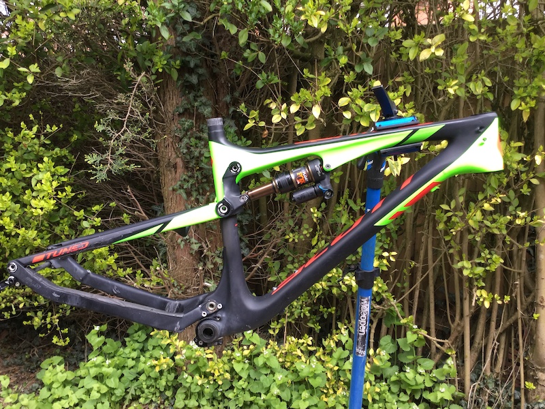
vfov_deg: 45.4
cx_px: 272
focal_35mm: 31
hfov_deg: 58.4
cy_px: 204
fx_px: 488
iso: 32
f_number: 2.4
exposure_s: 1/50
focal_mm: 3.3
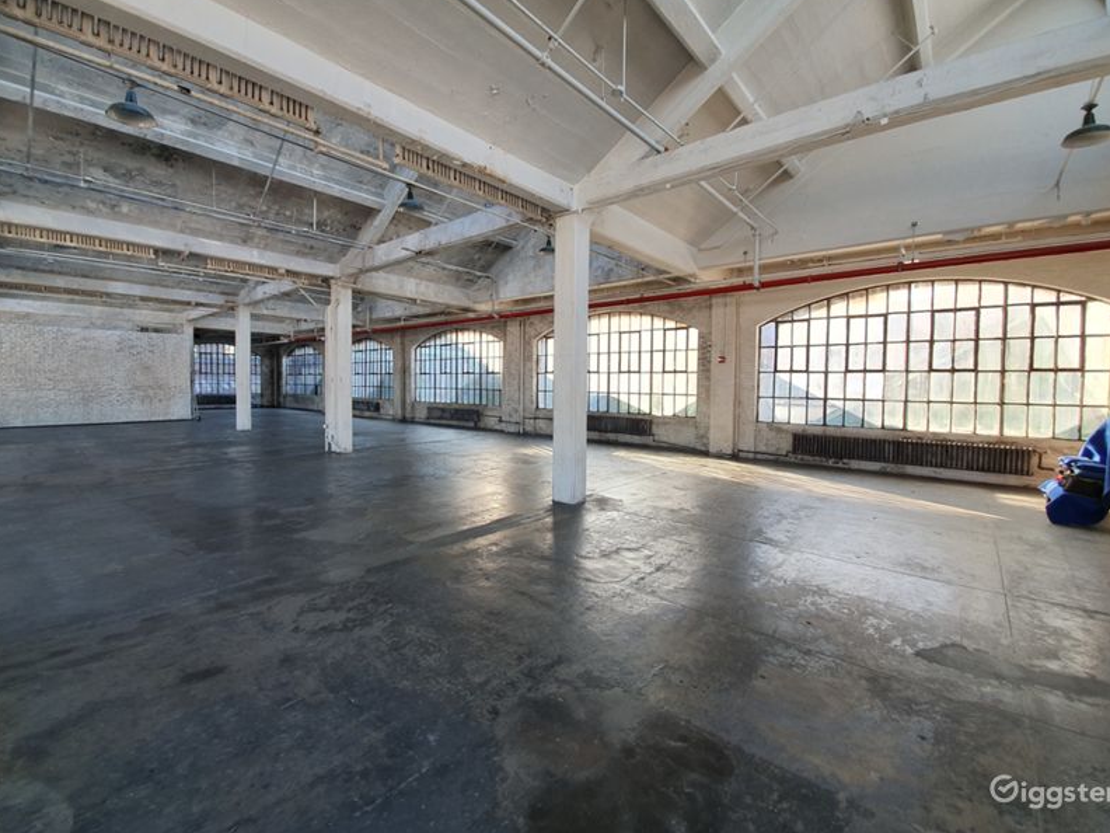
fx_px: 449
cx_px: 544
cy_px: 386
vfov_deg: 85.5
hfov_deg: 102.1
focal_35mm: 14
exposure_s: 1/120
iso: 50
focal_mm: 1.8
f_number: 2.2
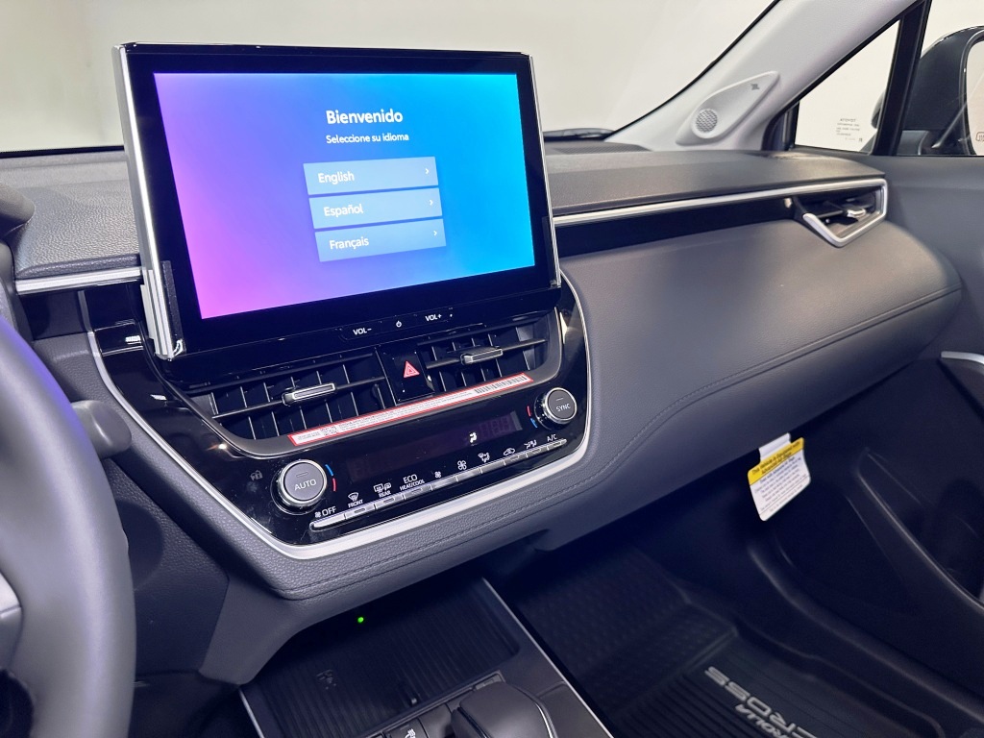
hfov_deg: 71.6
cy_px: 369
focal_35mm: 24
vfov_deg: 56.8
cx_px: 492
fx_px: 682
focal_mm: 6.86
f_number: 1.78
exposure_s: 1/60
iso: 320
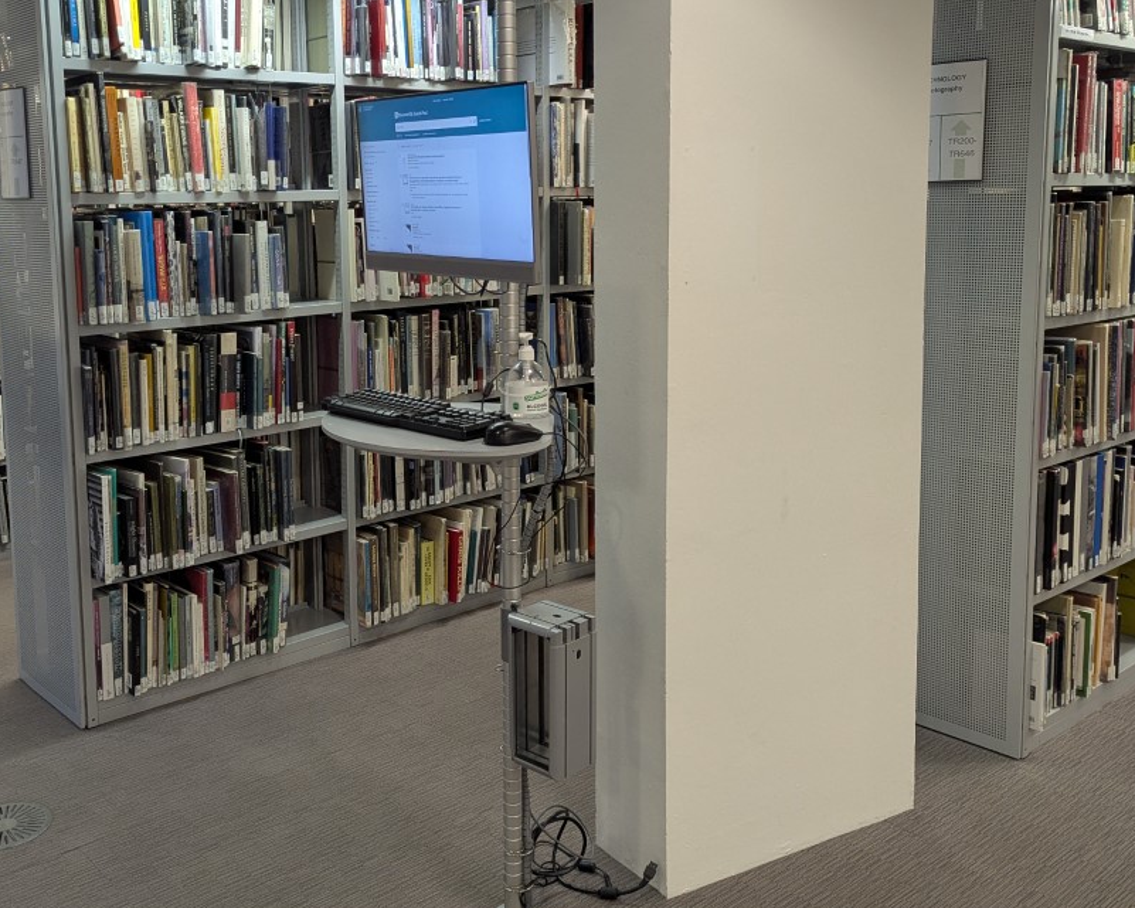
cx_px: 475
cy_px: 341
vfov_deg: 41.9
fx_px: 1176
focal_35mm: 35
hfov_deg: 51.3
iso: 241
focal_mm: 6.81
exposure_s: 1/127
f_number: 1.85
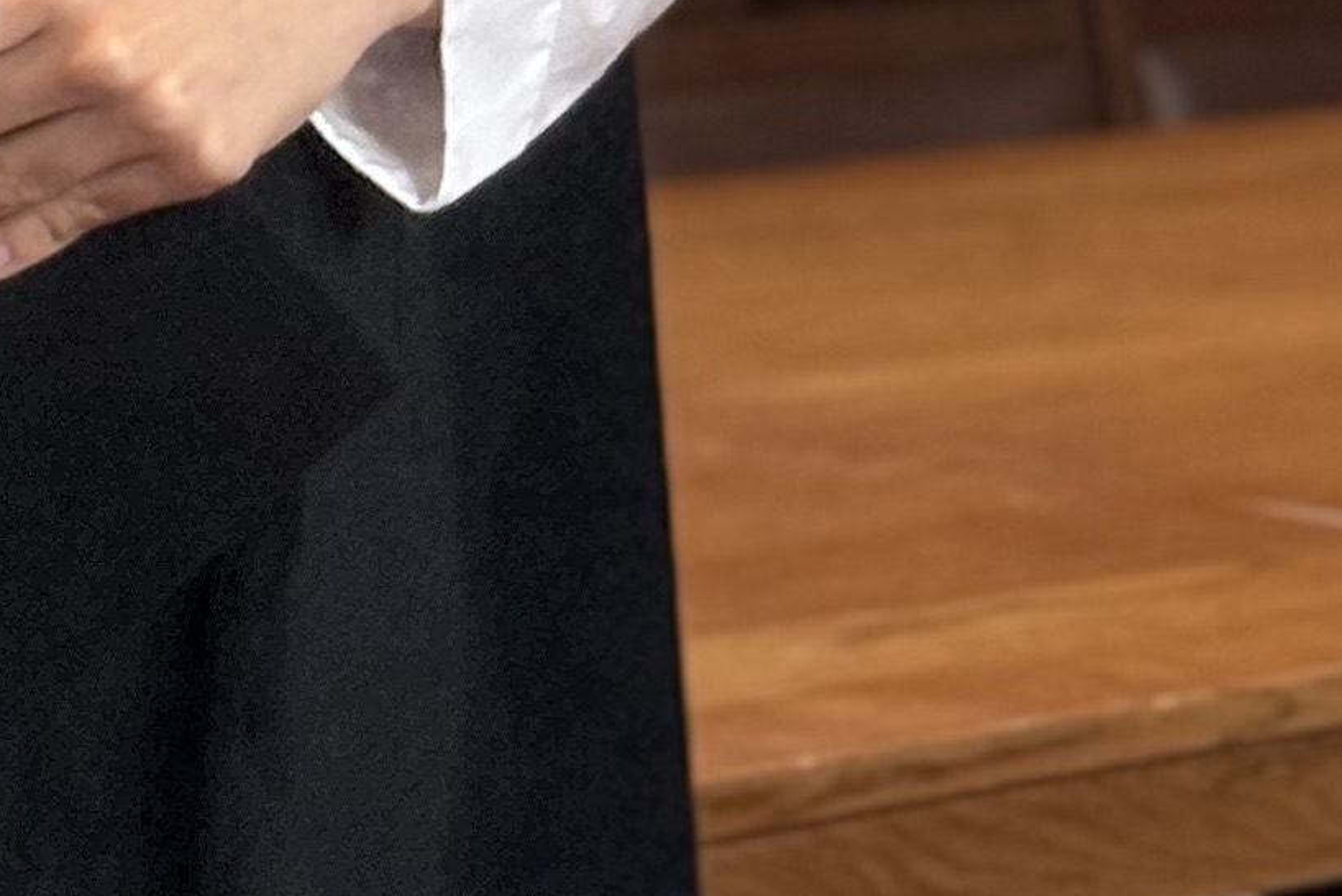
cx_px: -317
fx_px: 9173
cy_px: -1214
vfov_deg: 5.4
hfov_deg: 8.3
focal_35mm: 246
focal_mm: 6.76
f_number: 1.78
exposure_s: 1/112
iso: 200
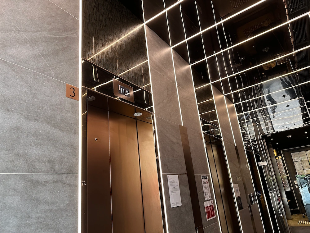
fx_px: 215
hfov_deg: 71.6
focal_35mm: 24
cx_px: 155
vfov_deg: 56.8
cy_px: 116
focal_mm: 6.86
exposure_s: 1/82
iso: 250
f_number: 1.78
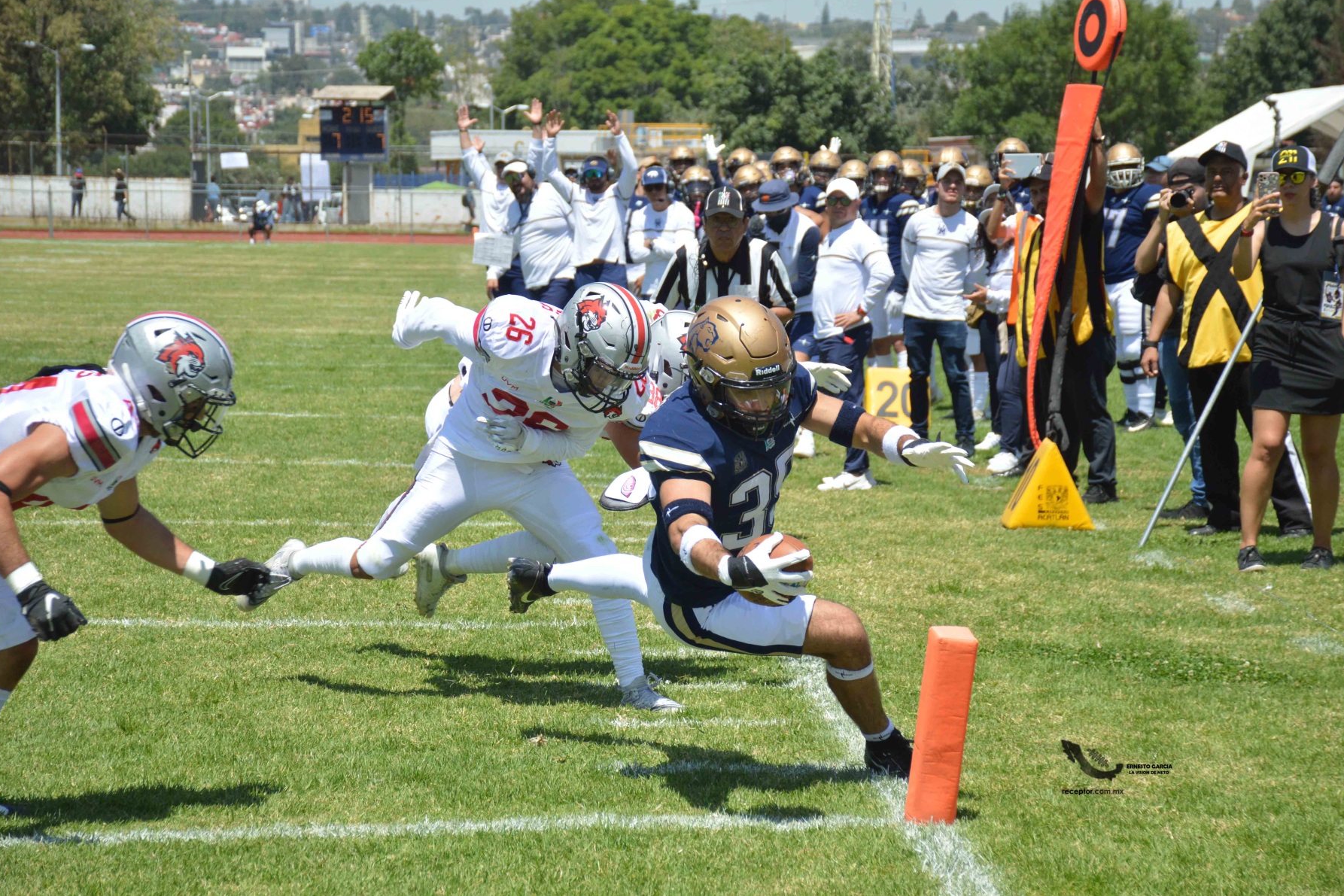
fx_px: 5358
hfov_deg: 14.3
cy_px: 446
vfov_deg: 9.6
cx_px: 671
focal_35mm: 144
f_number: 5.3
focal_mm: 95
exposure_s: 1/1600
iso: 400
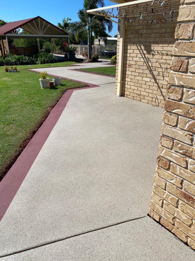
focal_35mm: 26
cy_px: 130
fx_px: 195
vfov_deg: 67.3
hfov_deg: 53.1
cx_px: 98
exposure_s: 1/4115
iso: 32
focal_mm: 4.25
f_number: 1.8
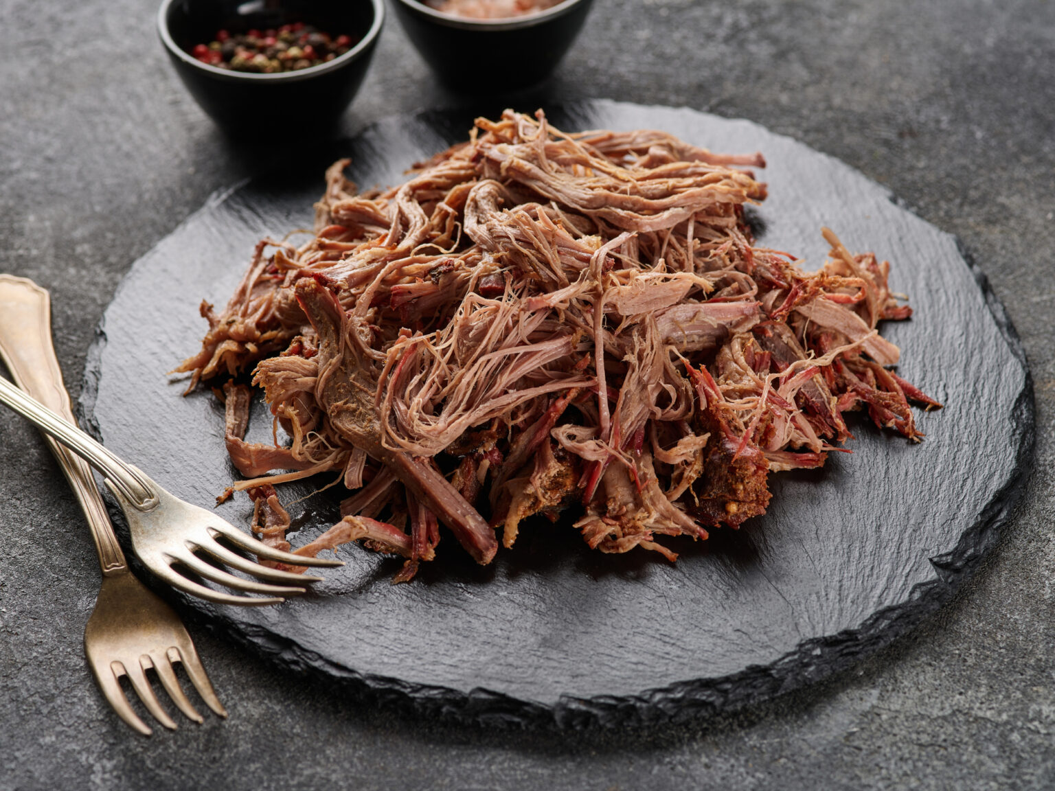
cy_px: 396
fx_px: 2865
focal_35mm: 94
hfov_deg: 20.9
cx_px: 528
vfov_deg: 15.7
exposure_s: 1/100
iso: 100
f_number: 10
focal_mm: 120
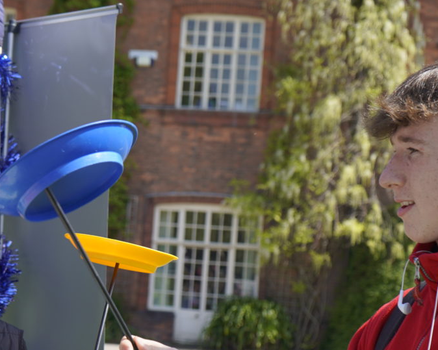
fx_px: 1218
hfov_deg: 20.4
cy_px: 232
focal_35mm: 94
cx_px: 215
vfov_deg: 16.3
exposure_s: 1/320
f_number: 4.5
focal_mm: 45
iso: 100
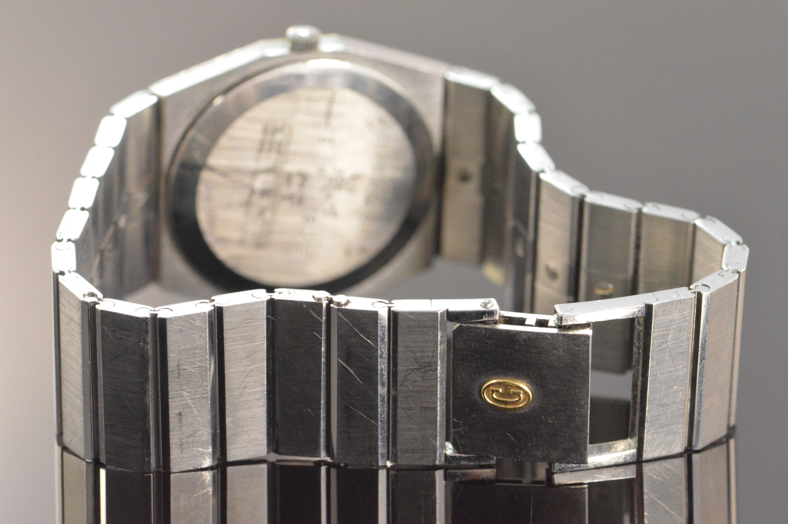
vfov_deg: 8.7
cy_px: 262
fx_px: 3444
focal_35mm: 158
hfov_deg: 13.1
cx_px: 394
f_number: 13
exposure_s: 1/60
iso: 3600
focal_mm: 105
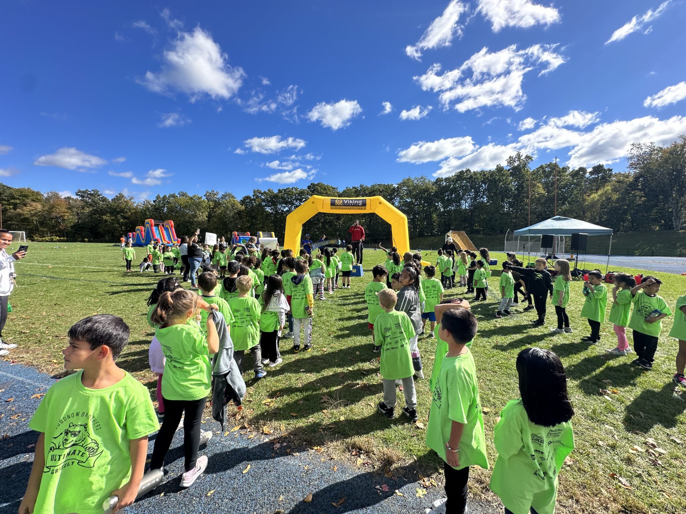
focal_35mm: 14
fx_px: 277
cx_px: 343
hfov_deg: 102.1
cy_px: 257
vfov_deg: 85.7
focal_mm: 2.22
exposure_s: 1/1092
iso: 50
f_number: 2.2
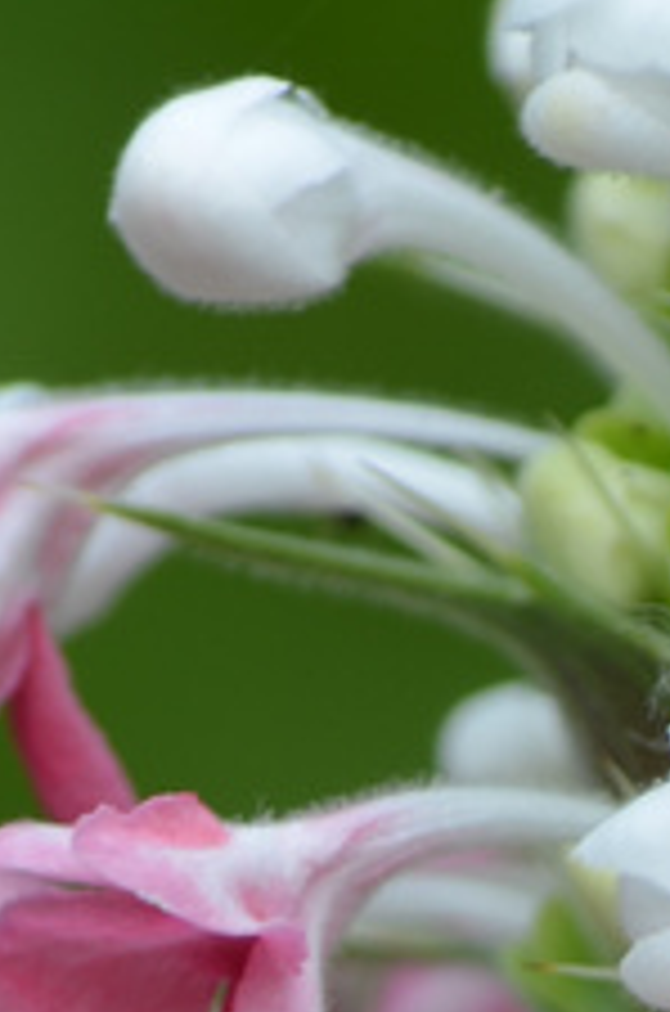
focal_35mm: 1294
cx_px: 906
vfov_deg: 1.6
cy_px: 1588
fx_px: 36289
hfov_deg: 1.1
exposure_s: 1/125
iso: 100
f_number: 8
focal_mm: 180
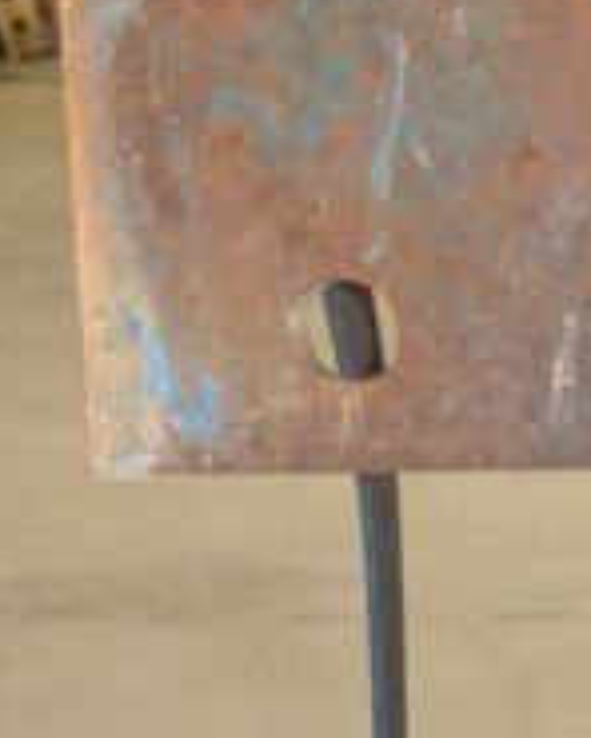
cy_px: 1009
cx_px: 1763
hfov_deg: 6.2
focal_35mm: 231
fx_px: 5051
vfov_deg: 8.2
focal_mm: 22
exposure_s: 1/60
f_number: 4
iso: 1400
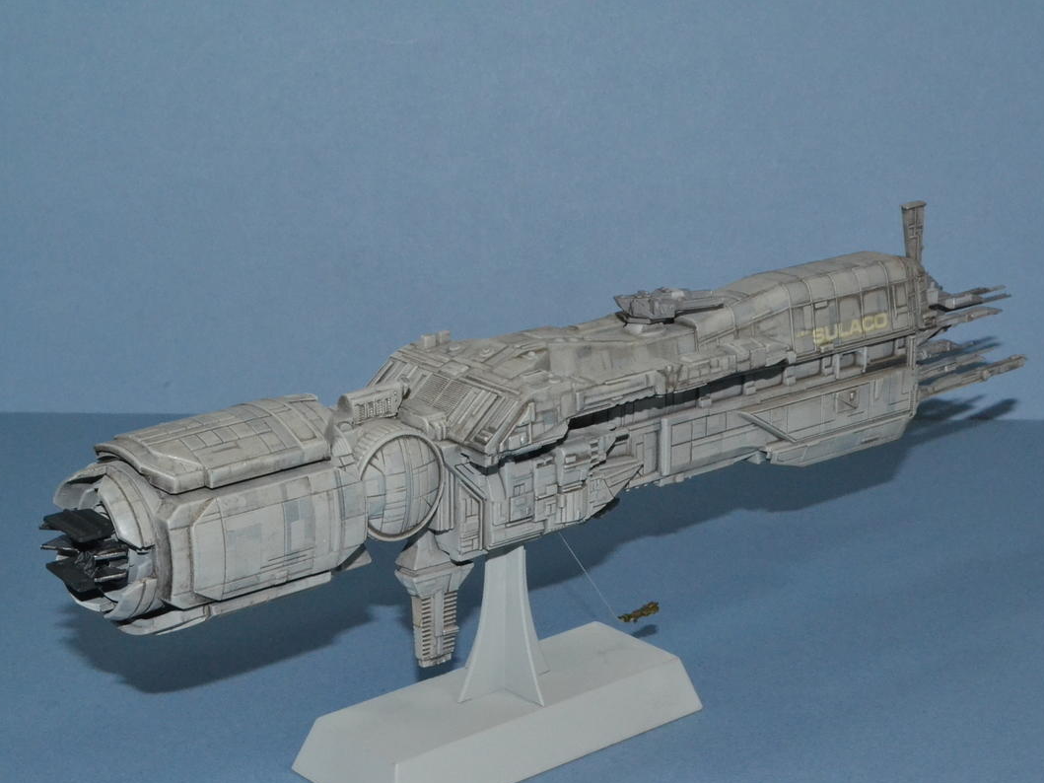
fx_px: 2218
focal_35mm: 74
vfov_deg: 20.0
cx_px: 528
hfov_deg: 26.5
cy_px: 393
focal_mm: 45
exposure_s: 1/60
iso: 3200
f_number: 22
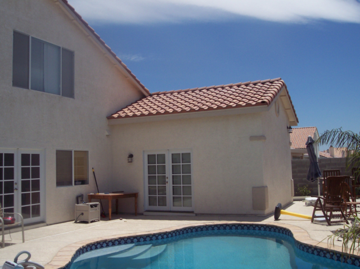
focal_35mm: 38
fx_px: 395
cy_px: 134
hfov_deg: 49.0
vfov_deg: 37.7
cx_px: 180
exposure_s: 1/1000
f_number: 4.8
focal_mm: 8
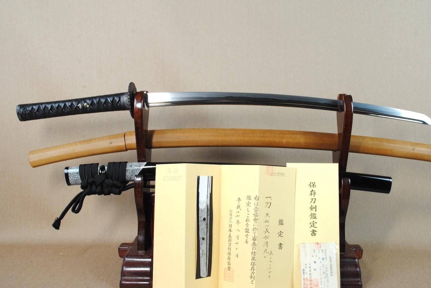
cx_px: 235
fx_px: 455
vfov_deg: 35.1
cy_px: 135
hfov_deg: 50.6
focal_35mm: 38
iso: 200
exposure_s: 1/2
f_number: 11
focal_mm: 22
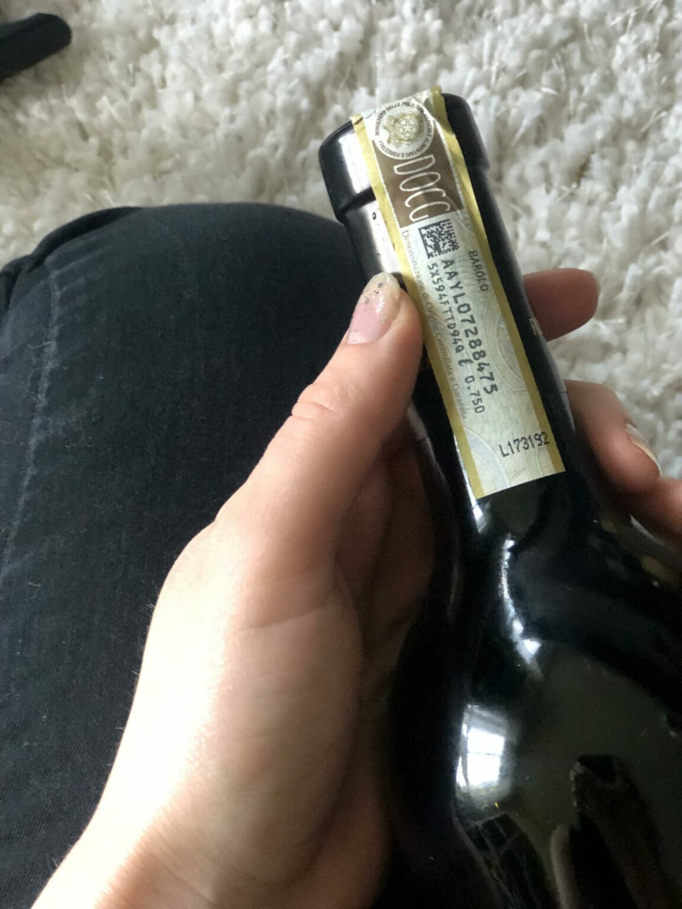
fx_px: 1497
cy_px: 454
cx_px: 341
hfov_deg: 25.7
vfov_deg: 33.8
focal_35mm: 57
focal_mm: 6.6
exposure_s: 1/30
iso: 500
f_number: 2.8
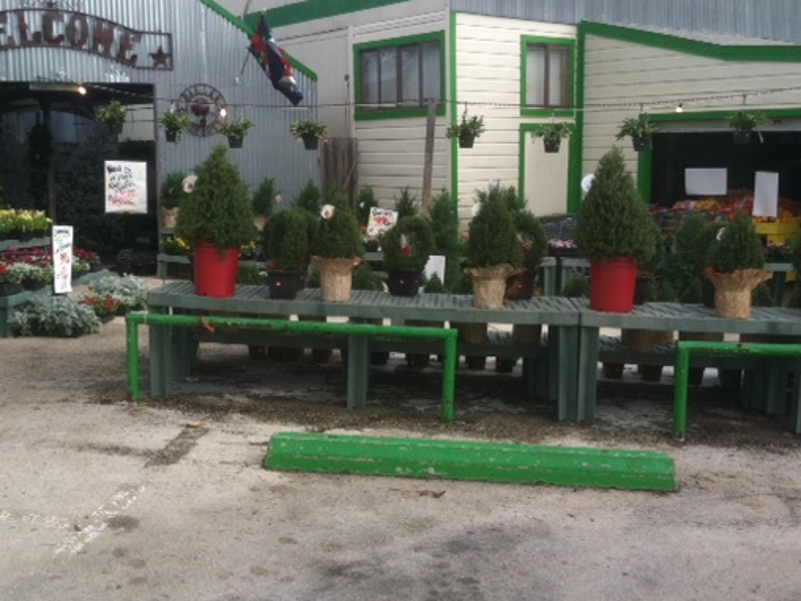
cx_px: 345
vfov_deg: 32.8
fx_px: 1018
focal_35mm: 44
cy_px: 254
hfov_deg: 42.8
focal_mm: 3.85
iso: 80
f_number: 2.8
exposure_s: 1/536
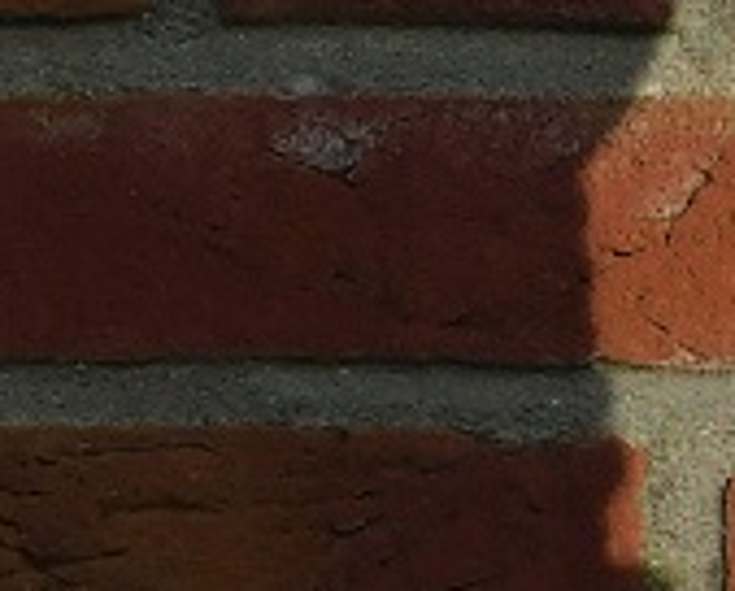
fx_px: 19383
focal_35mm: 889
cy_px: 265
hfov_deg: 2.2
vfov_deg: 1.7
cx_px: 2148
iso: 125
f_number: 5
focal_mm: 23.7
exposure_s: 1/400
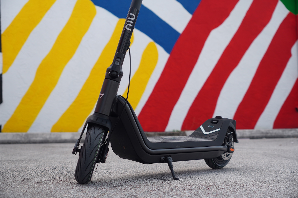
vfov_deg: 25.1
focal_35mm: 54
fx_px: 447
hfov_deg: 36.9
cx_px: 149
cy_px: 99
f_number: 2.8
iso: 200
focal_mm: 36
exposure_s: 1/60
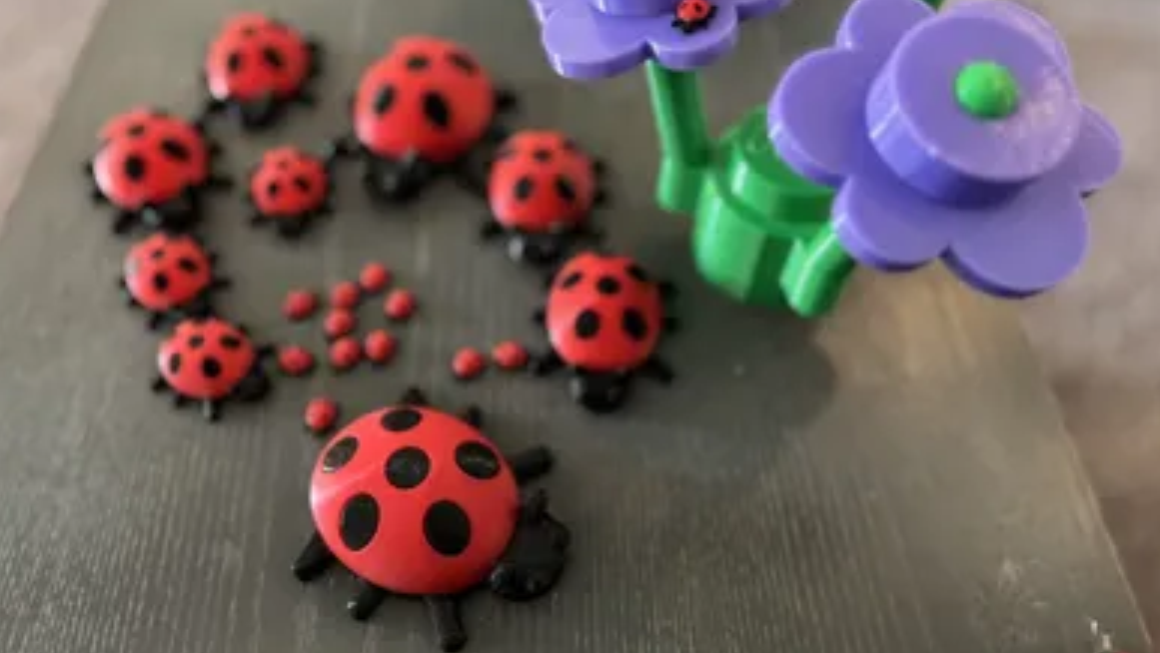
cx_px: 576
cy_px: 252
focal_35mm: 27
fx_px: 831
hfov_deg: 69.8
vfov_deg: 42.7
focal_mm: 6.76
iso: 500
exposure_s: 1/60
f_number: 1.78
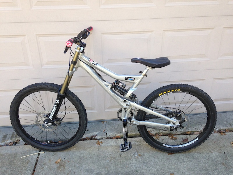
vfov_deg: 42.9
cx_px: 116
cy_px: 88
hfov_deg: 55.4
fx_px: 222
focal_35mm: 33
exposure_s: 1/120
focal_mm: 4.12
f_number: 2.4
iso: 64
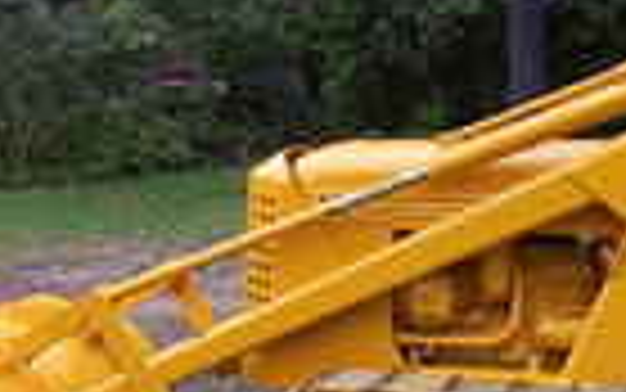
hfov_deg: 18.3
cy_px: 342
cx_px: 549
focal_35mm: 112
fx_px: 1912
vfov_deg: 11.6
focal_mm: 5.77
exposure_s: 1/615
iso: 100
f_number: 2.73
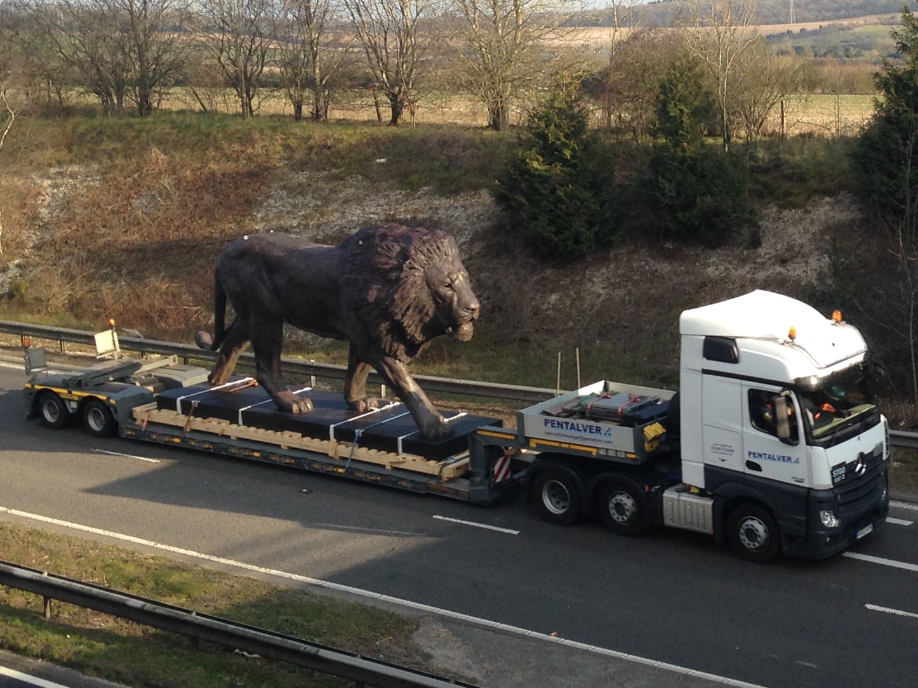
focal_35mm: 33
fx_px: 875
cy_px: 344
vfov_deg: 42.9
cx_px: 459
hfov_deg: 55.4
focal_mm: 4.12
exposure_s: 1/565
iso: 50
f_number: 2.4
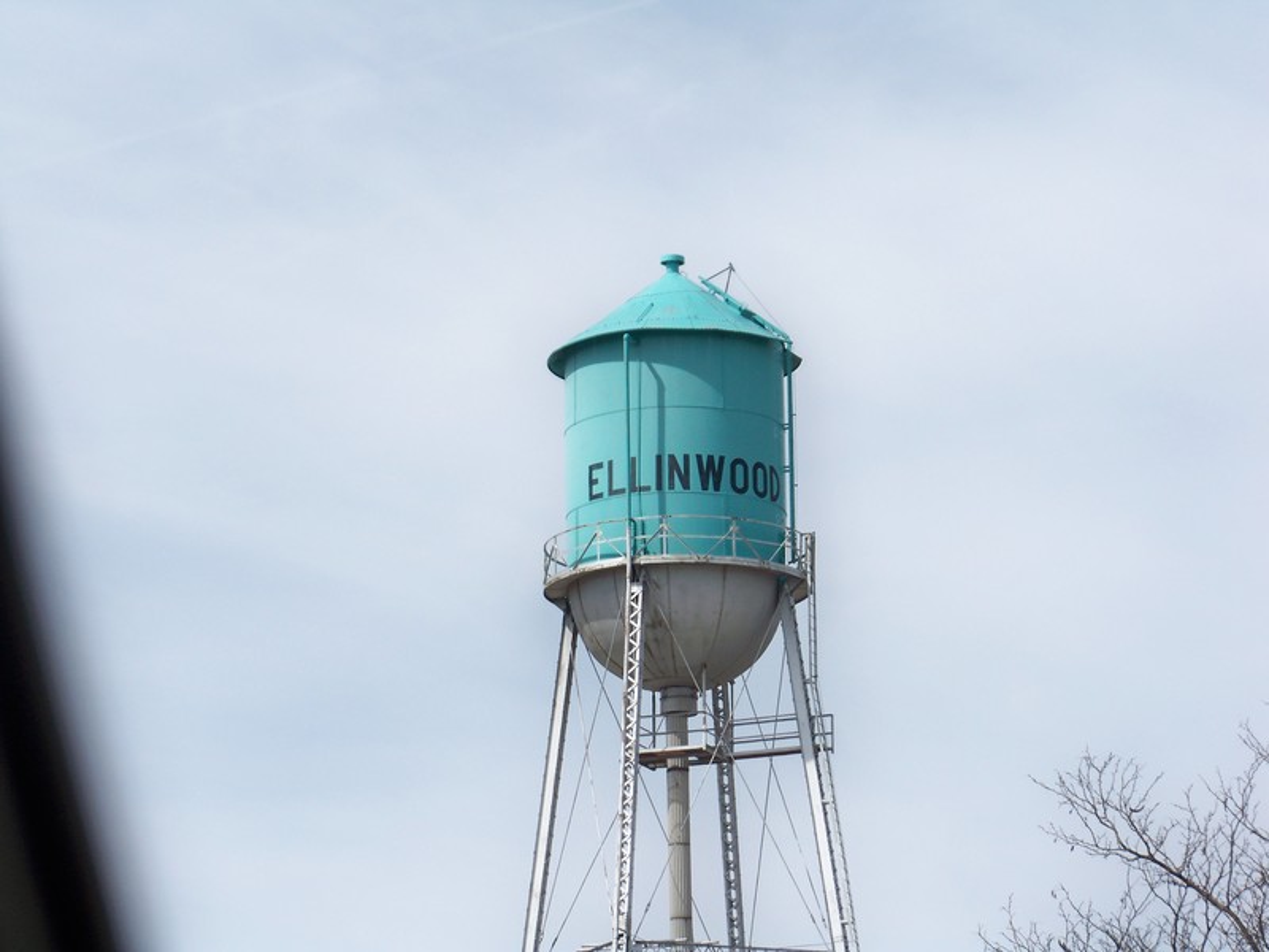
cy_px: 476
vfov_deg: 10.7
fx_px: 5096
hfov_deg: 14.2
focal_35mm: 139
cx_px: 634
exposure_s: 1/640
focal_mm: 22.2
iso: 64
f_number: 4.5
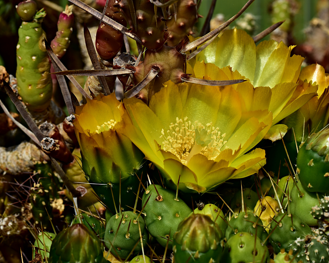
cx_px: 192
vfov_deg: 10.1
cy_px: 132
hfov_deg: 12.6
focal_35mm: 153
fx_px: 1490
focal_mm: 90
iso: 100
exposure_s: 1/160
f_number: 14
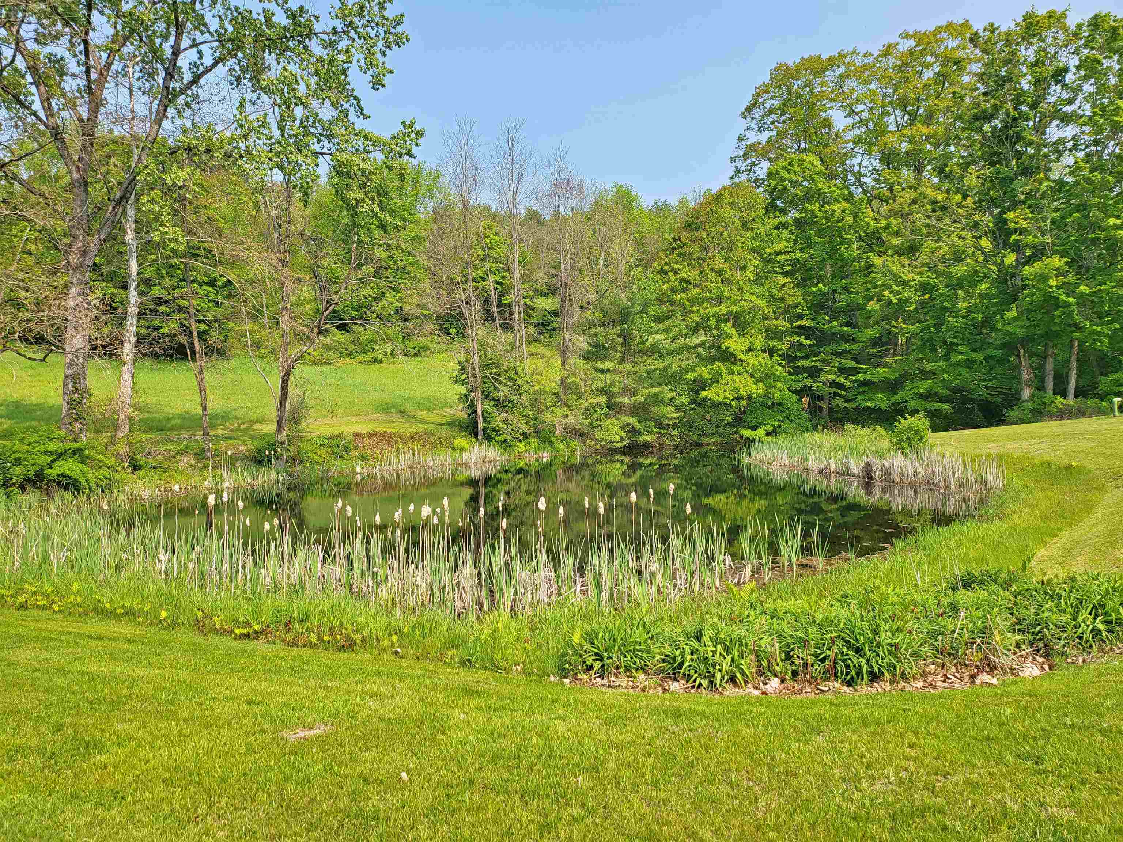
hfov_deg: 71.6
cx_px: 562
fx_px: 779
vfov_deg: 56.8
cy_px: 421
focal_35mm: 24
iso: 40
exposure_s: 1/1521
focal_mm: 5
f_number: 1.8
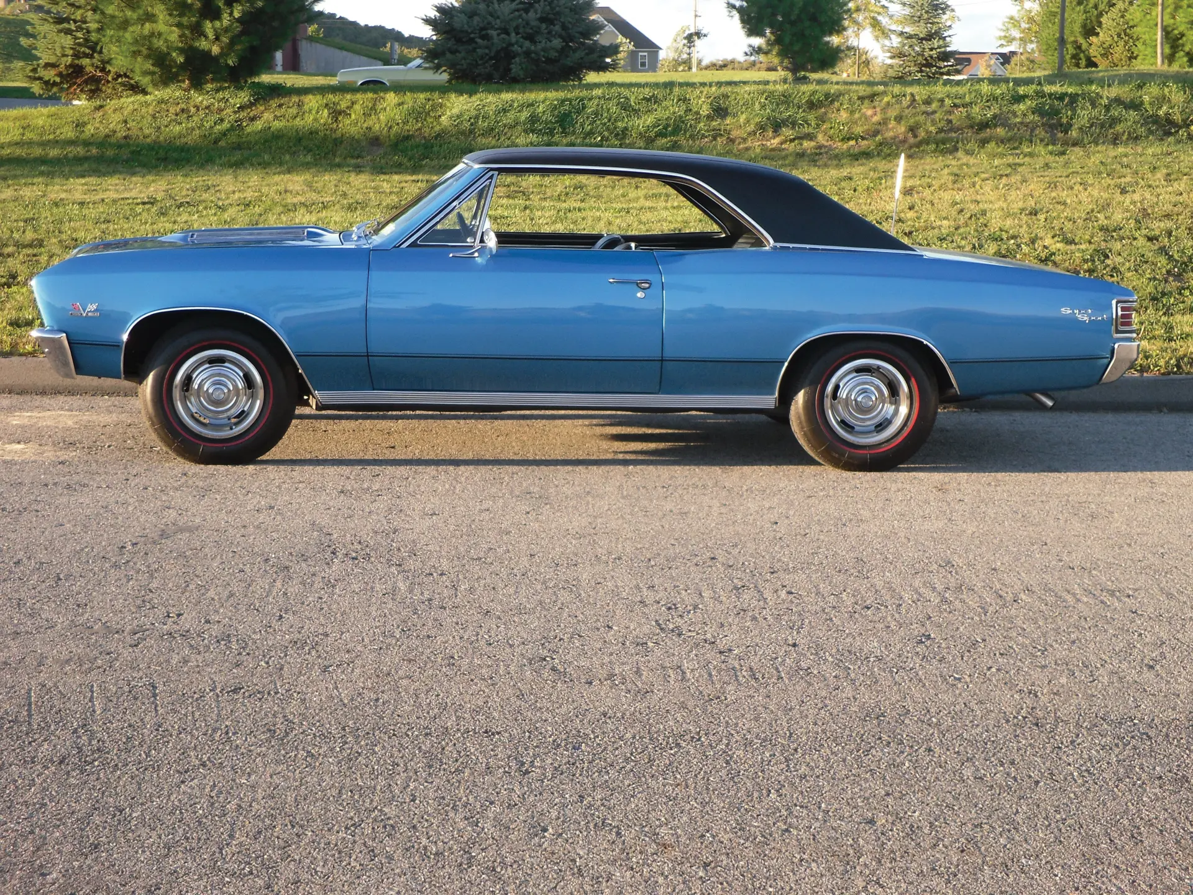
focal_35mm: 56
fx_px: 1930
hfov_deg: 34.3
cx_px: 596
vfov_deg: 26.1
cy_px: 448
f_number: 3.6
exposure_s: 1/125
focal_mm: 9.98
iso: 80
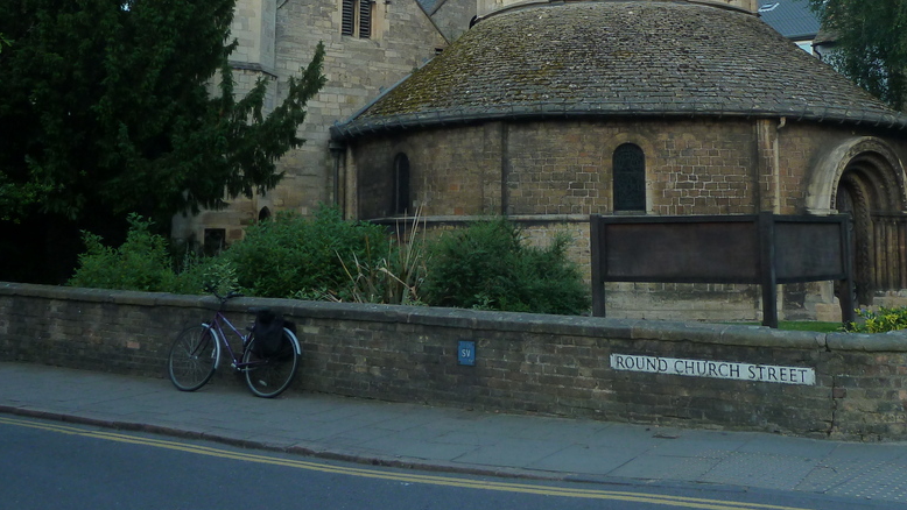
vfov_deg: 27.0
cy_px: 75
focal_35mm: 43
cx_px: 487
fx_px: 1034
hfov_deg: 47.3
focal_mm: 5
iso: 125
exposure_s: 1/100
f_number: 3.4
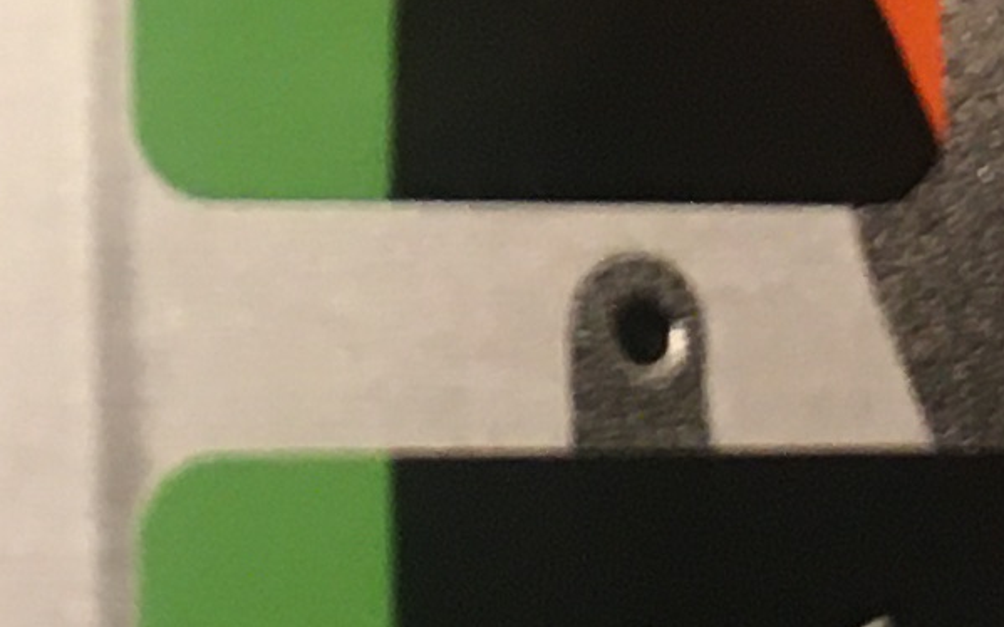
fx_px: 5662
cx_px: 215
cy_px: -1204
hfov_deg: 10.1
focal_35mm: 207
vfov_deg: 5.9
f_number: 2.2
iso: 100
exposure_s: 1/33
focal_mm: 4.15
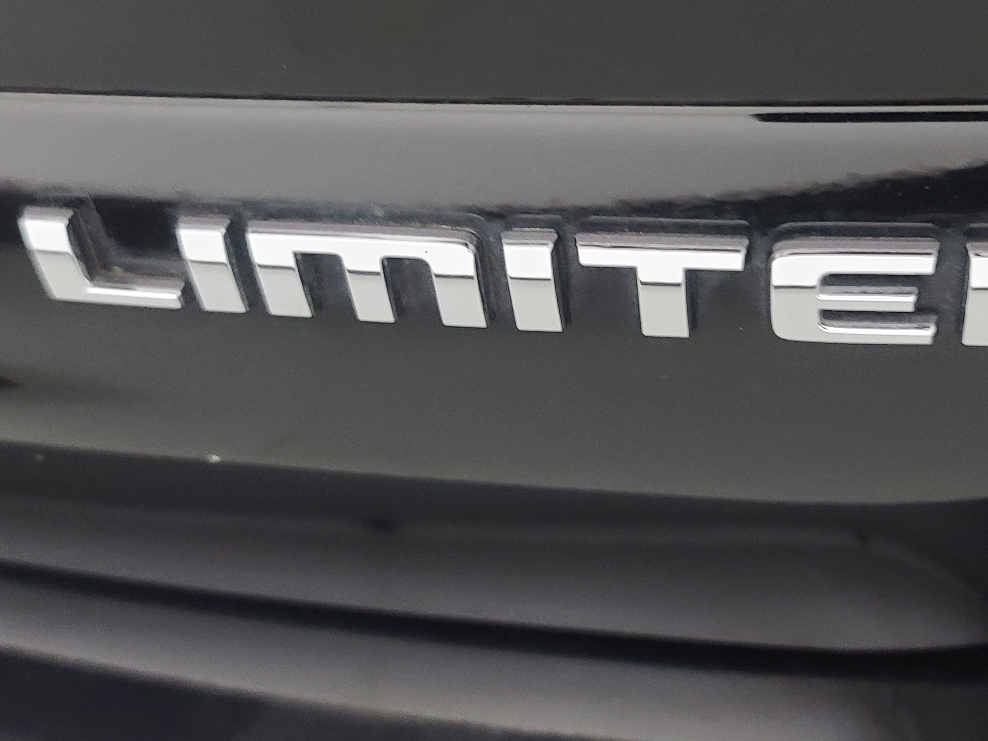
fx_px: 1399
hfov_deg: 38.9
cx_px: 539
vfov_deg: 29.6
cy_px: 282
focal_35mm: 49
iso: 640
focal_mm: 7
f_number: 1.8
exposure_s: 1/24
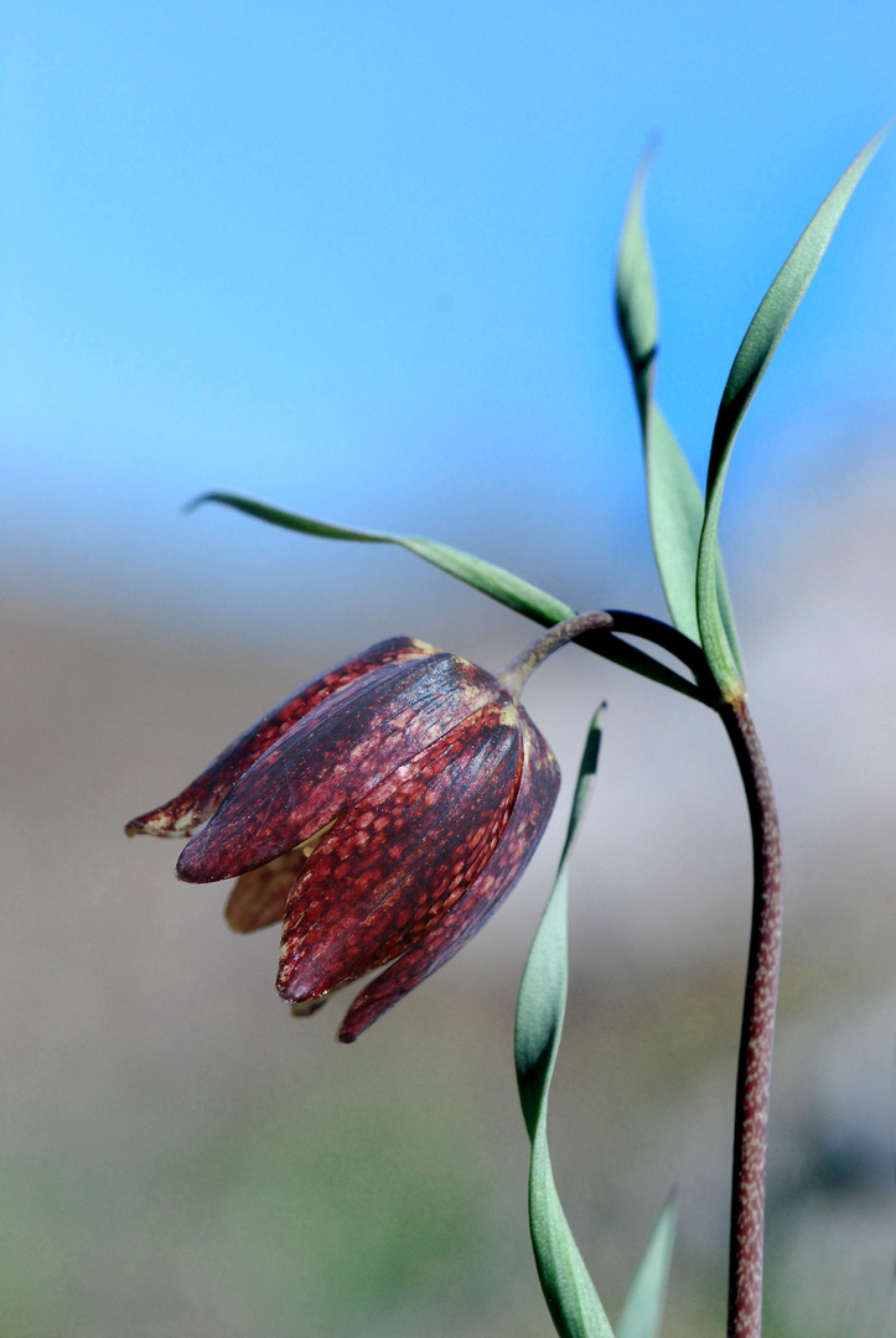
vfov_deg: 13.0
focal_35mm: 158
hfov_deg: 8.7
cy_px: 669
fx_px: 5863
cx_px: 448
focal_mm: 105
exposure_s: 1/800
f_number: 8
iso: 640
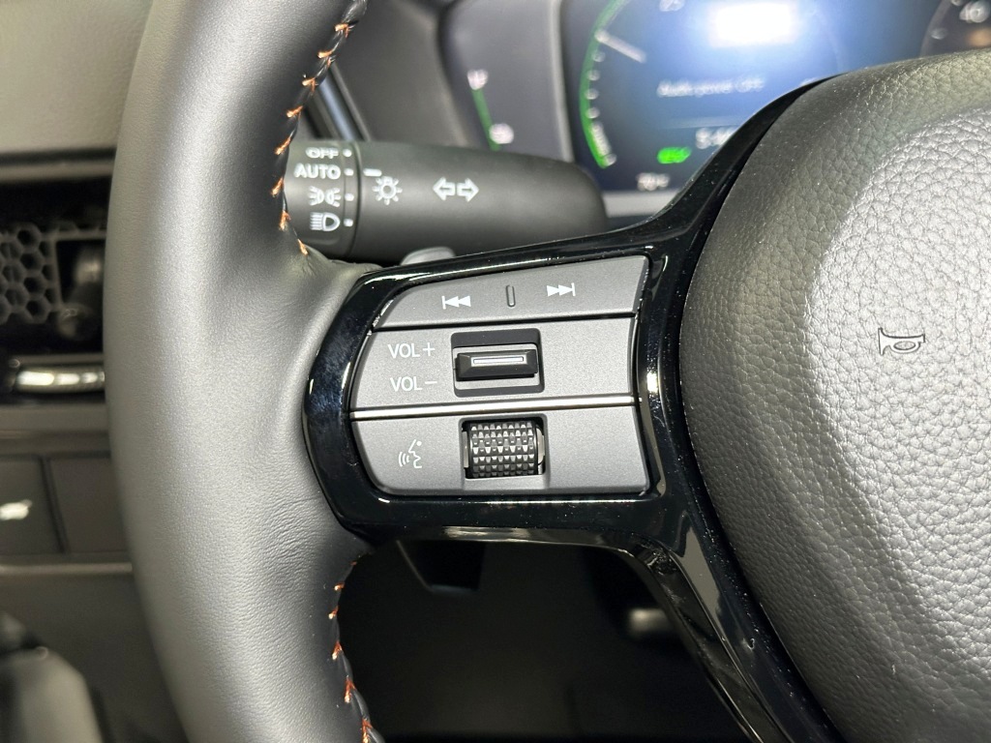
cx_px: 496
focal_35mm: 48
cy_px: 372
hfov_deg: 39.7
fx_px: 1374
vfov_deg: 30.3
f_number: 1.78
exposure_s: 1/40
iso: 500
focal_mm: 6.86
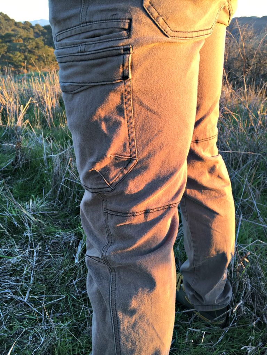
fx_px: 298
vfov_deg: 61.7
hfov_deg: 48.2
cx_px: 134
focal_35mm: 29
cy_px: 178
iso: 25
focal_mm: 4.15
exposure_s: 1/60
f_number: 2.2
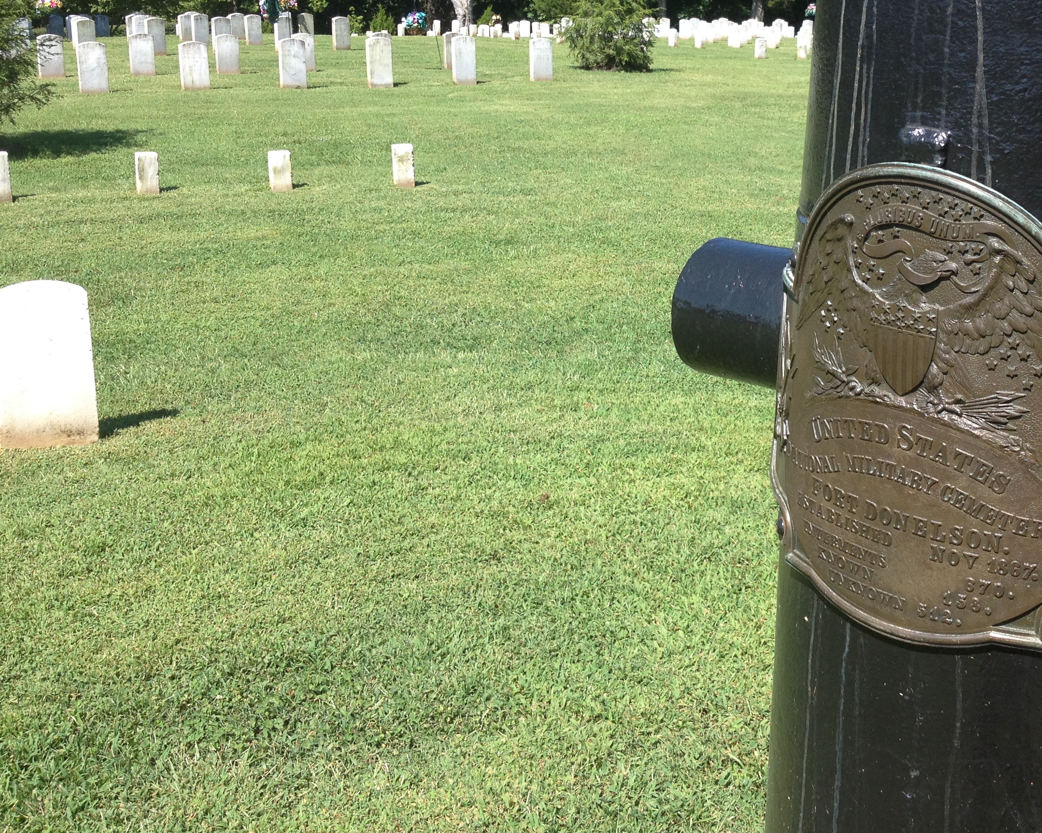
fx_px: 1542
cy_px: 263
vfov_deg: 30.0
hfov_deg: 36.9
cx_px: 715
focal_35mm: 50
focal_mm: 4.28
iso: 50
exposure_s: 1/726
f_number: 2.4
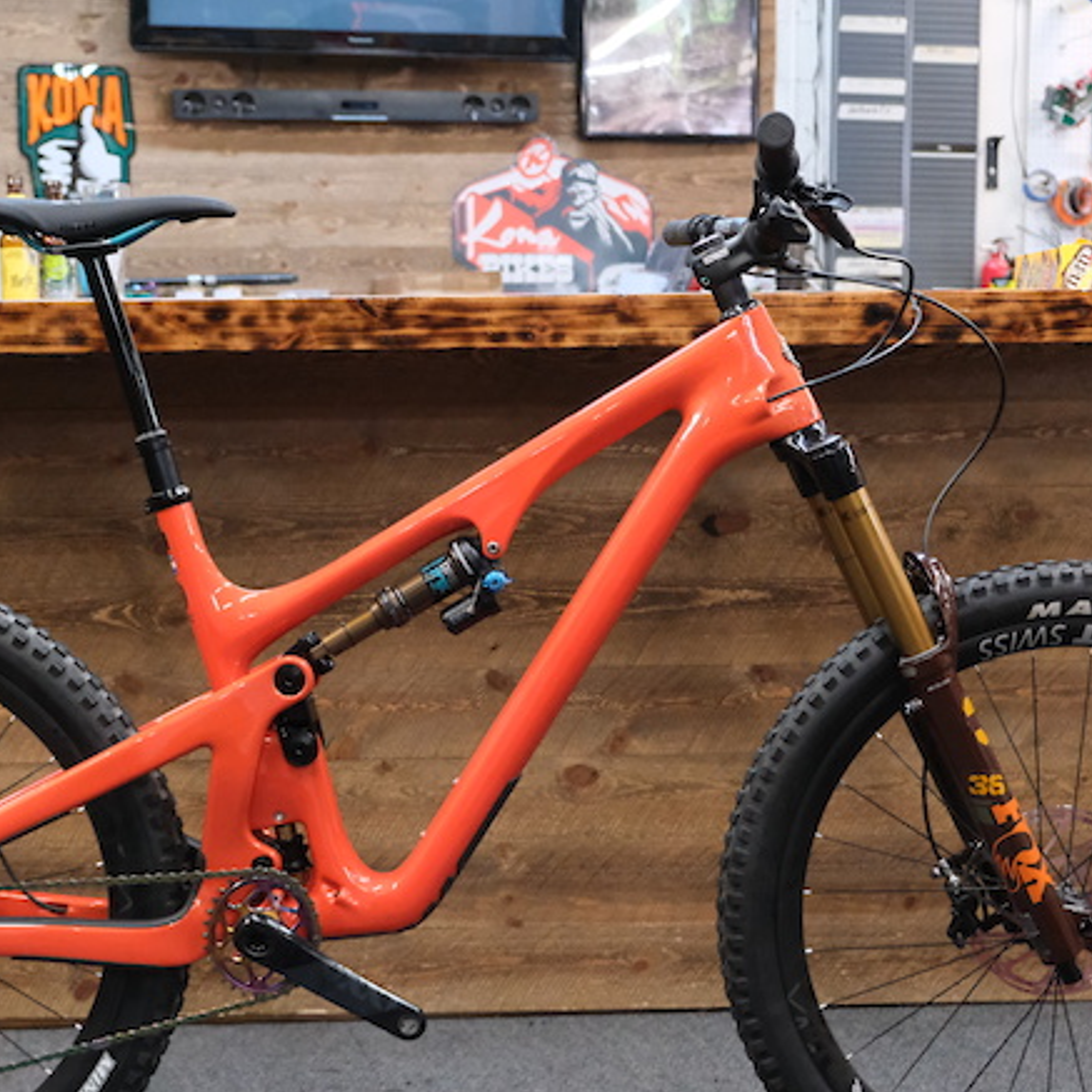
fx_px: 1999
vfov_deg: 30.5
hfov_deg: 30.5
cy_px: 623
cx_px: 467
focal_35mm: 56
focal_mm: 24.3
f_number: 3.2
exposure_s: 1/100
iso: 6400
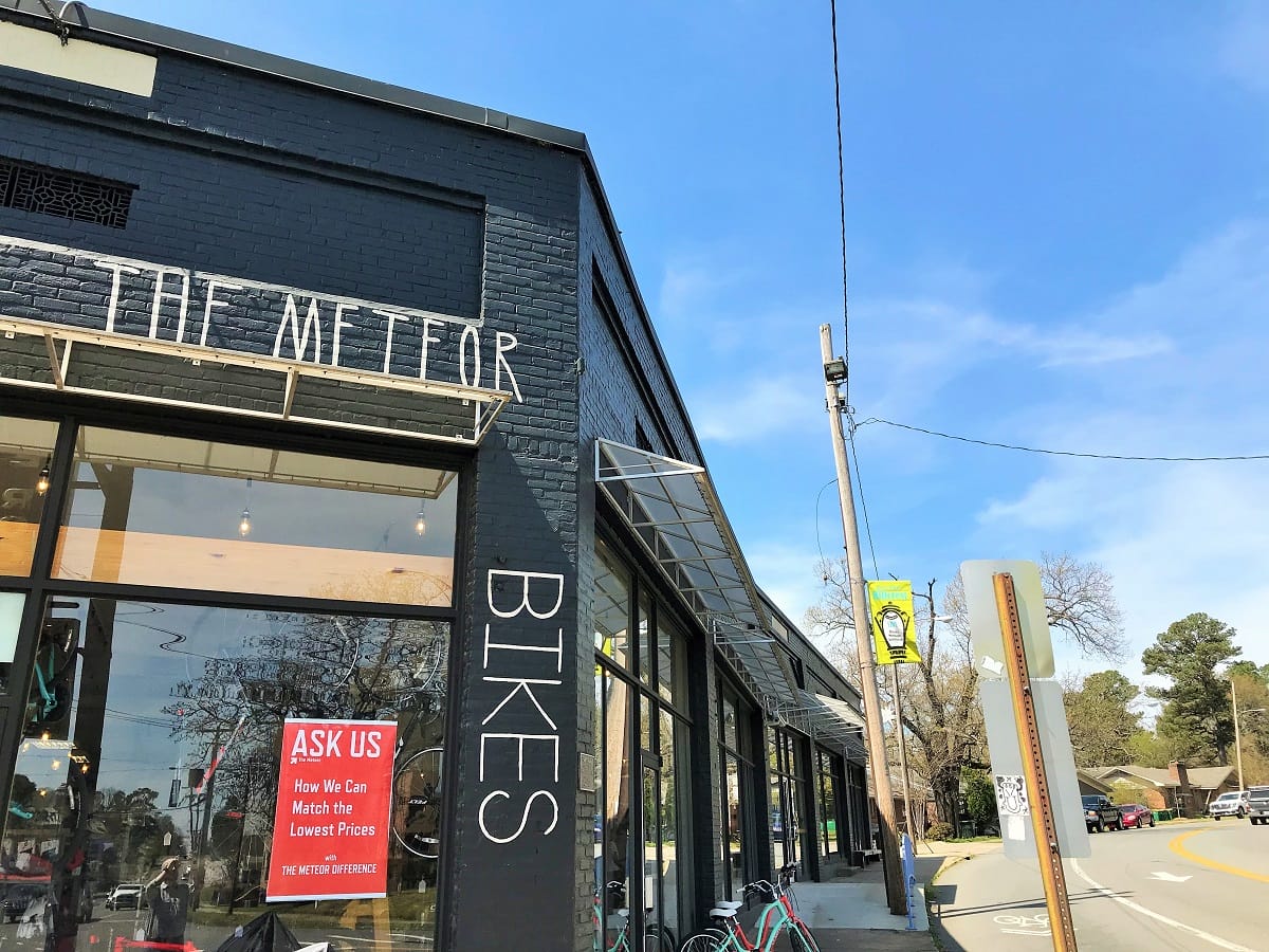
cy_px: 476
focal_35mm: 28
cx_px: 634
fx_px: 1026
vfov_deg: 49.7
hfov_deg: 63.4
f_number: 1.8
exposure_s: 1/1570
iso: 20
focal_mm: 3.99
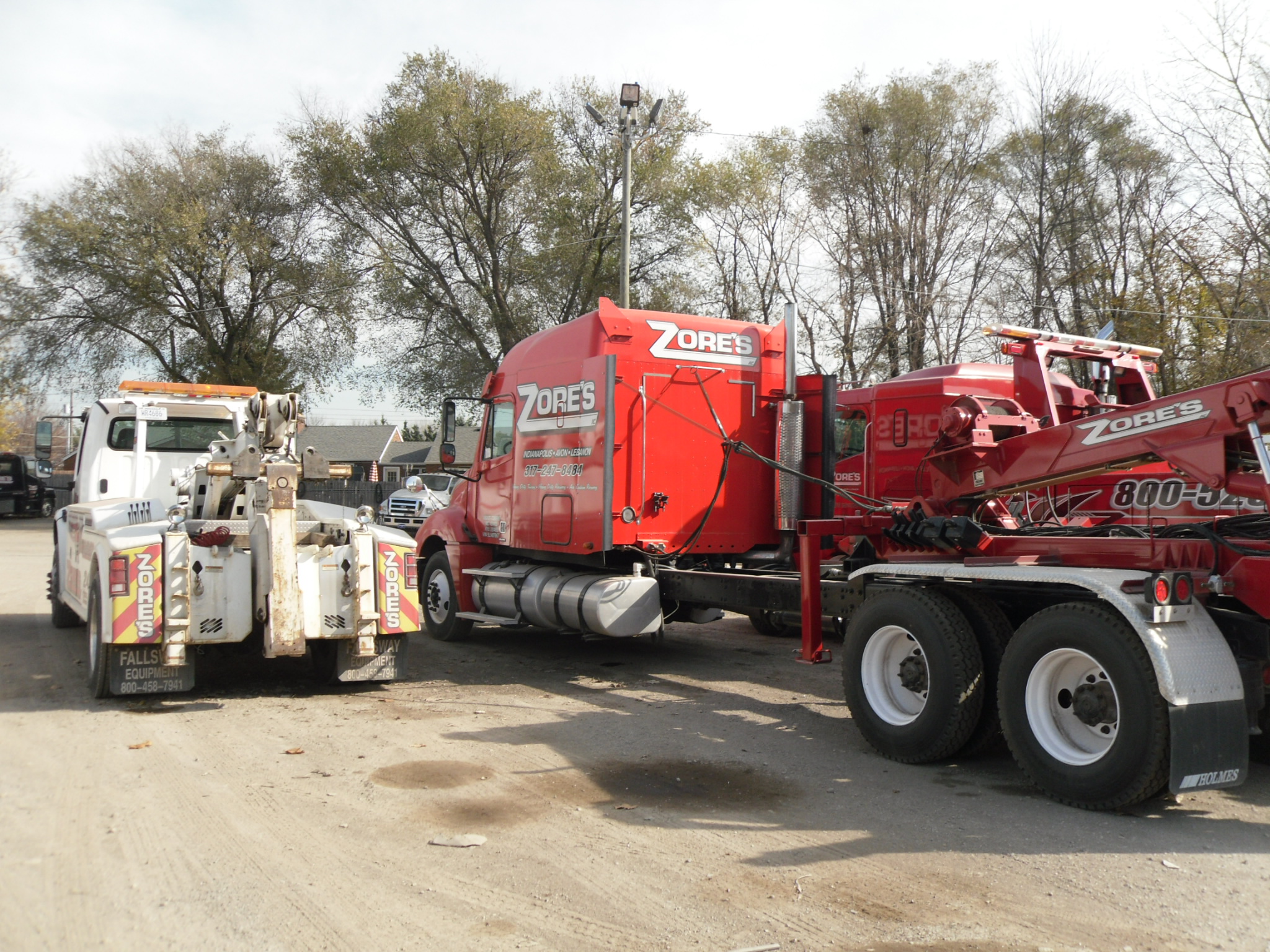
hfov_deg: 52.6
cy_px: 476
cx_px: 635
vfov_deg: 40.7
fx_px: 1284
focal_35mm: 35
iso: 80
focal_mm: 6.3
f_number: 8.2
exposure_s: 1/98
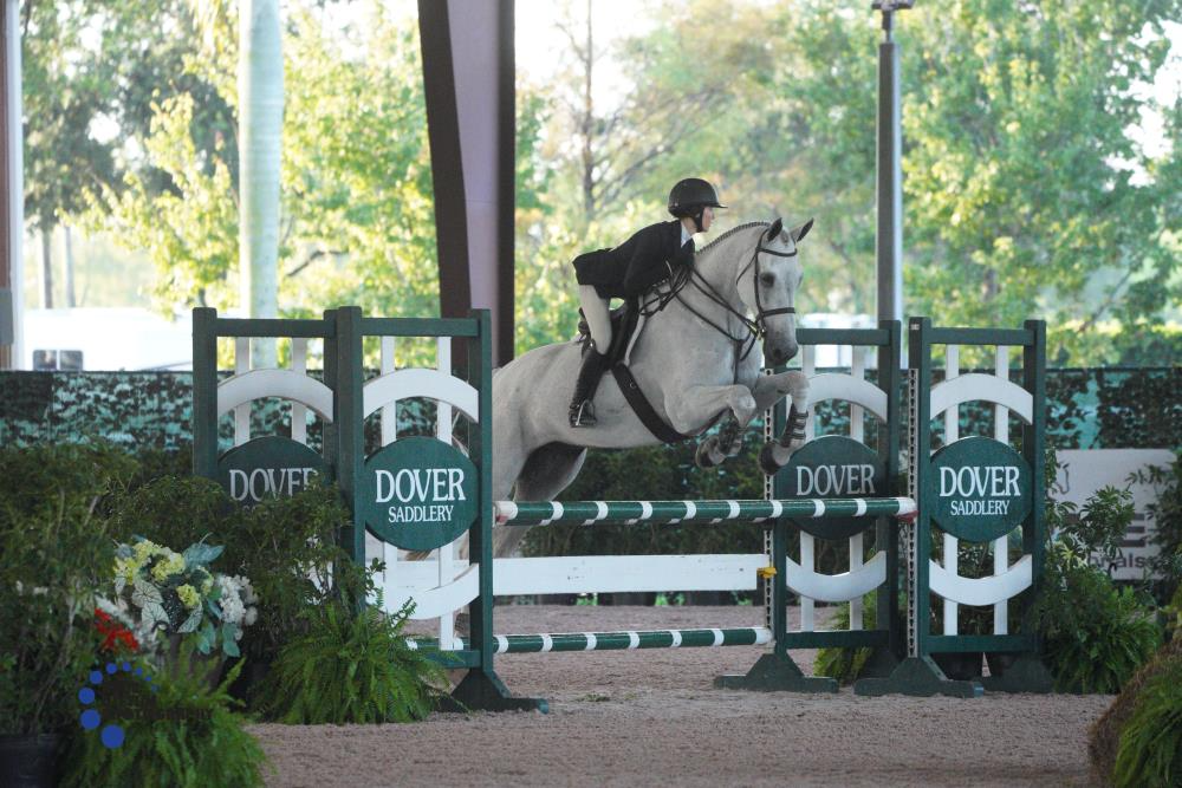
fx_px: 8899
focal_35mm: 271
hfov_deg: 7.6
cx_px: 591
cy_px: 394
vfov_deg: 5.1
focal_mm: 271
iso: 12800
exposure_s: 1/1600
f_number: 5.6
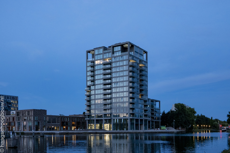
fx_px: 236
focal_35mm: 37
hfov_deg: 51.9
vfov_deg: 35.9
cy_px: 76
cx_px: 115
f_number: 3.2
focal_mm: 13.7
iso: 800
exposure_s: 1/20
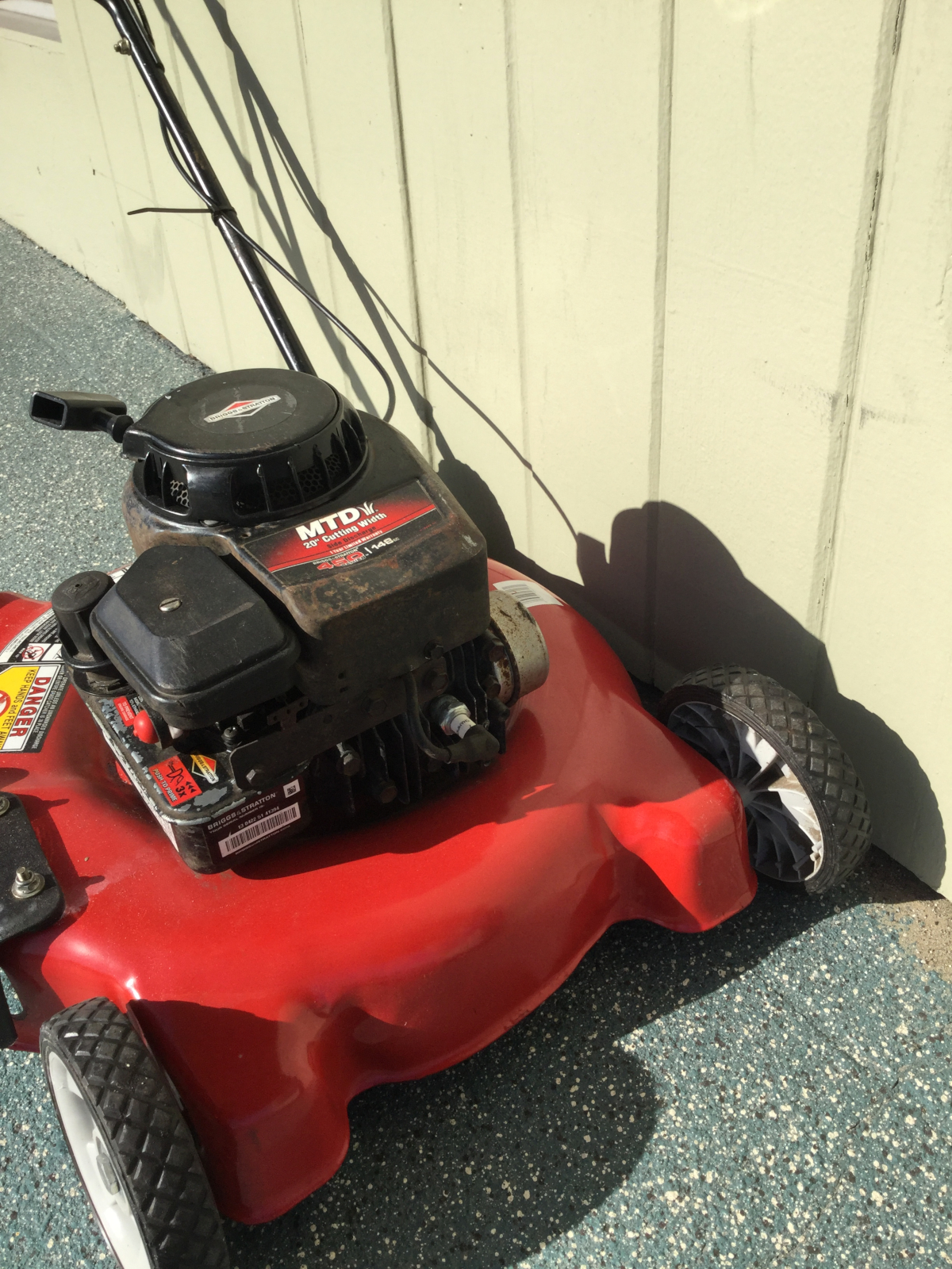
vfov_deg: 58.4
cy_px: 634
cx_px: 476
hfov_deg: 45.4
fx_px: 1137
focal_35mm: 31
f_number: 2.4
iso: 25
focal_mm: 3.3
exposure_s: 1/1101
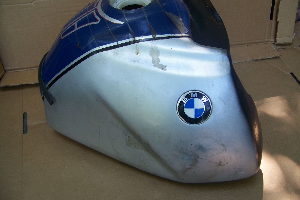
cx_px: 151
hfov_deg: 50.7
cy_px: 94
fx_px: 317
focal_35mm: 38
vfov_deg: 35.0
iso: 64
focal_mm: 5.85
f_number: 2.8
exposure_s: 1/60
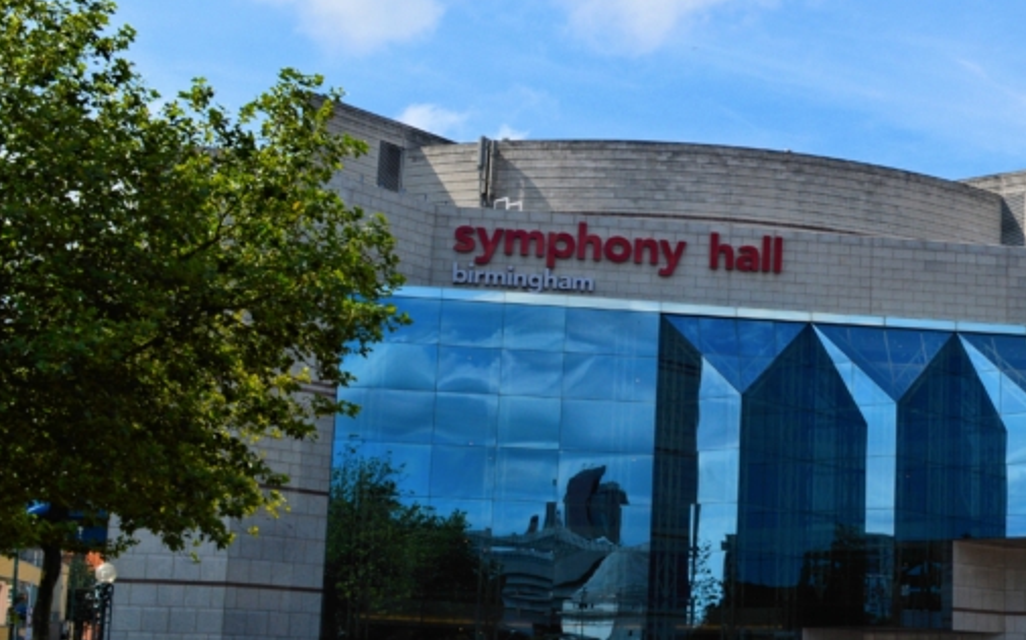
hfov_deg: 31.3
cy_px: 377
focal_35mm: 62
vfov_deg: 20.9
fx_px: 1733
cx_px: 949
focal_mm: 20
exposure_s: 1/250
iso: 100
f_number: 8
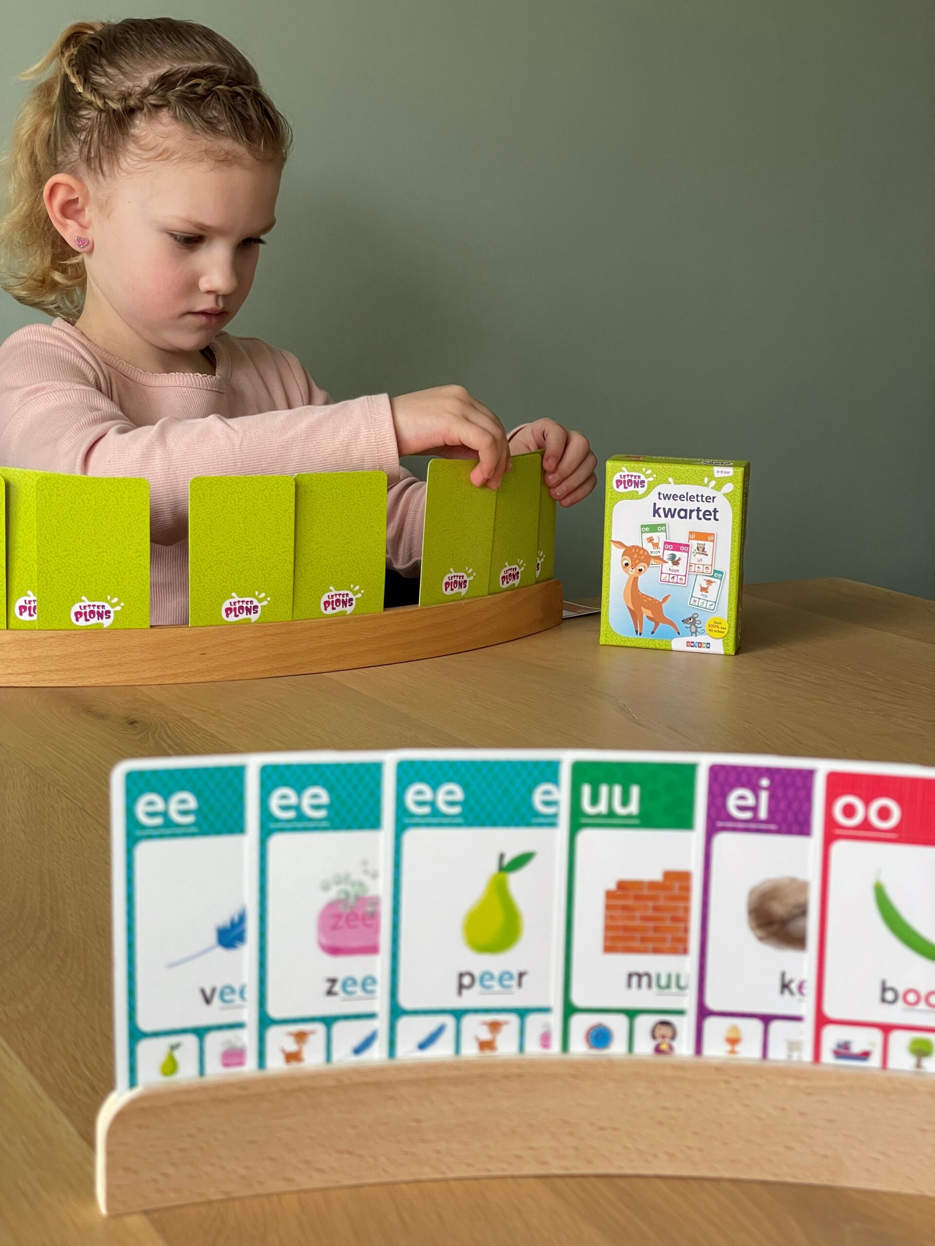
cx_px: 468
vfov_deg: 36.8
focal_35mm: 52
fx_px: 1873
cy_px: 623
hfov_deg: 28.0
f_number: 2
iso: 100
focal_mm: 6
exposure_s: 1/99
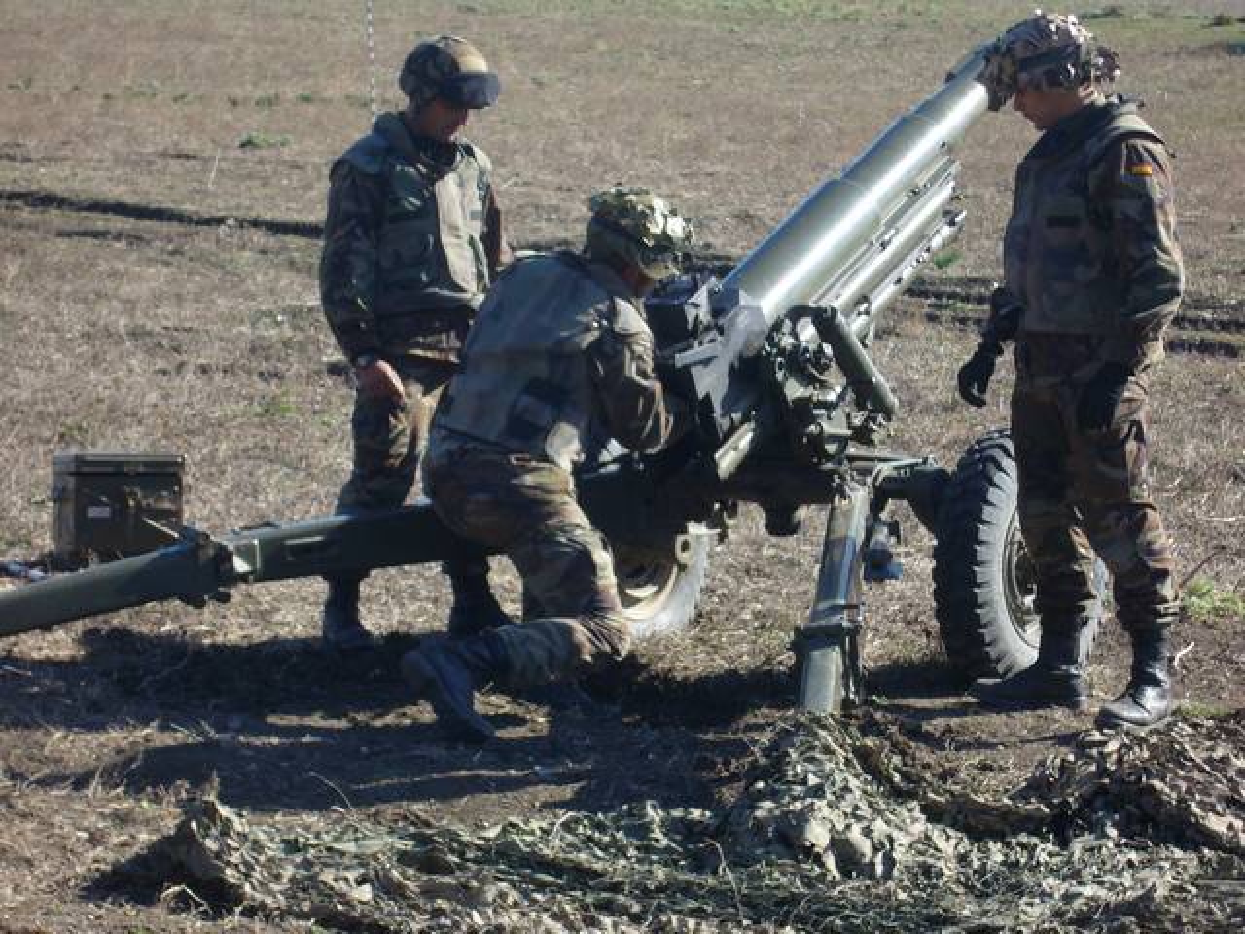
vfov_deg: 14.1
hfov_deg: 18.7
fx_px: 3776
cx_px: 622
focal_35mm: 105
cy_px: 467
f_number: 5
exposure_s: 1/200
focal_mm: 17.4
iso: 80
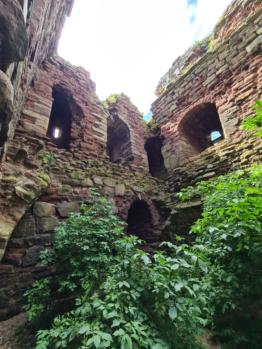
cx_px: 131
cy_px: 174
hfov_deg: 89.9
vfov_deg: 106.2
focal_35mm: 13
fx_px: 131
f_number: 2.2
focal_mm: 2.22
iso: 64
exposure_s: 1/199
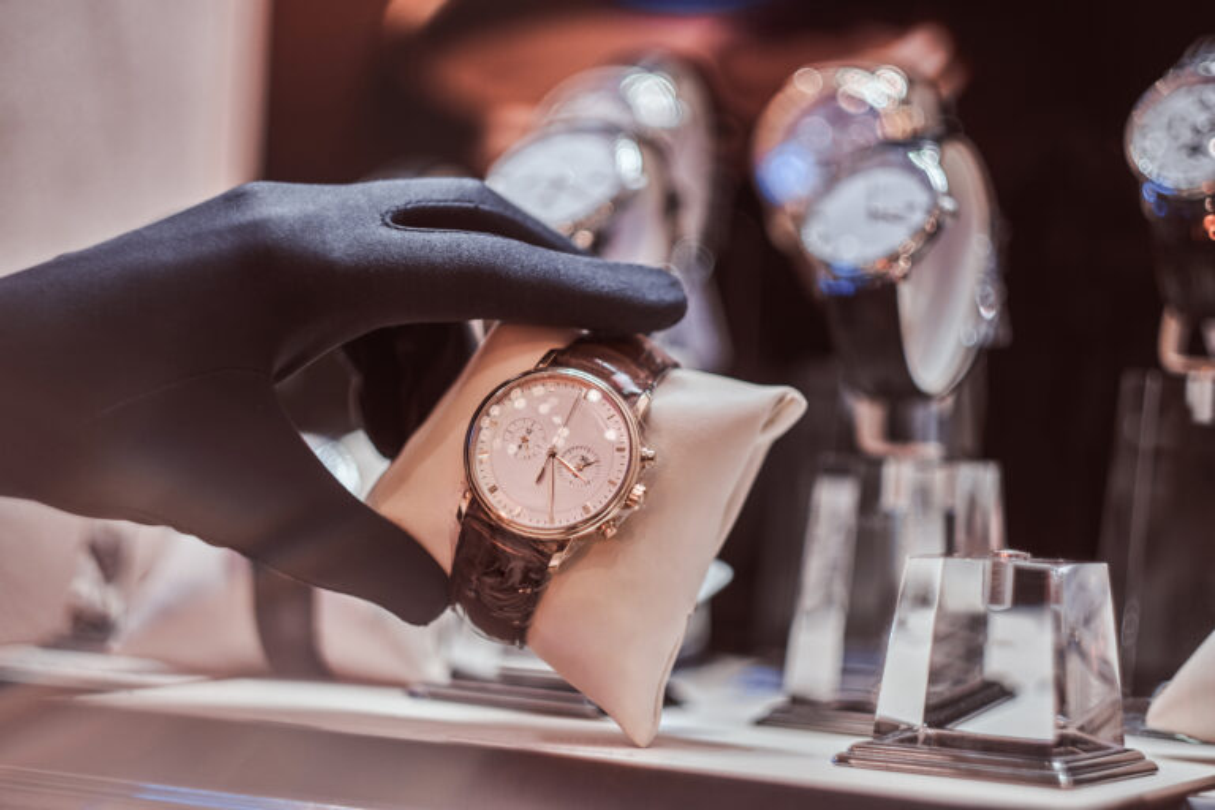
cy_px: 405
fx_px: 2835
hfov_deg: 24.2
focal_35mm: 84
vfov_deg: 16.3
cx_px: 608
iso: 250
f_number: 1.4
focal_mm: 56
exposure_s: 1/500
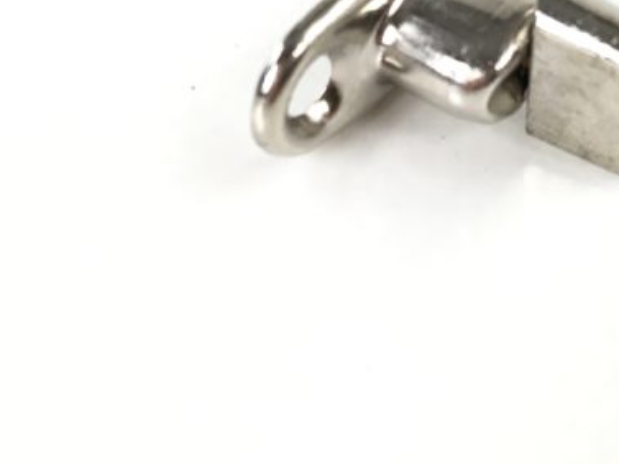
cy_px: 59
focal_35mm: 59
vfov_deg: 24.2
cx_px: 471
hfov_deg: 32.0
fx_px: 1055
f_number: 2.2
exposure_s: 1/33
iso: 32
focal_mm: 4.15
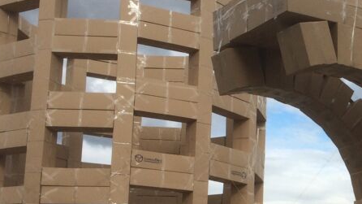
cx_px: 422
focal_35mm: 85
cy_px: 195
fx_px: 816
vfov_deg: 14.1
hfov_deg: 23.1
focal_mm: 4.15
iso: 32
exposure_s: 1/1953
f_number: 2.2
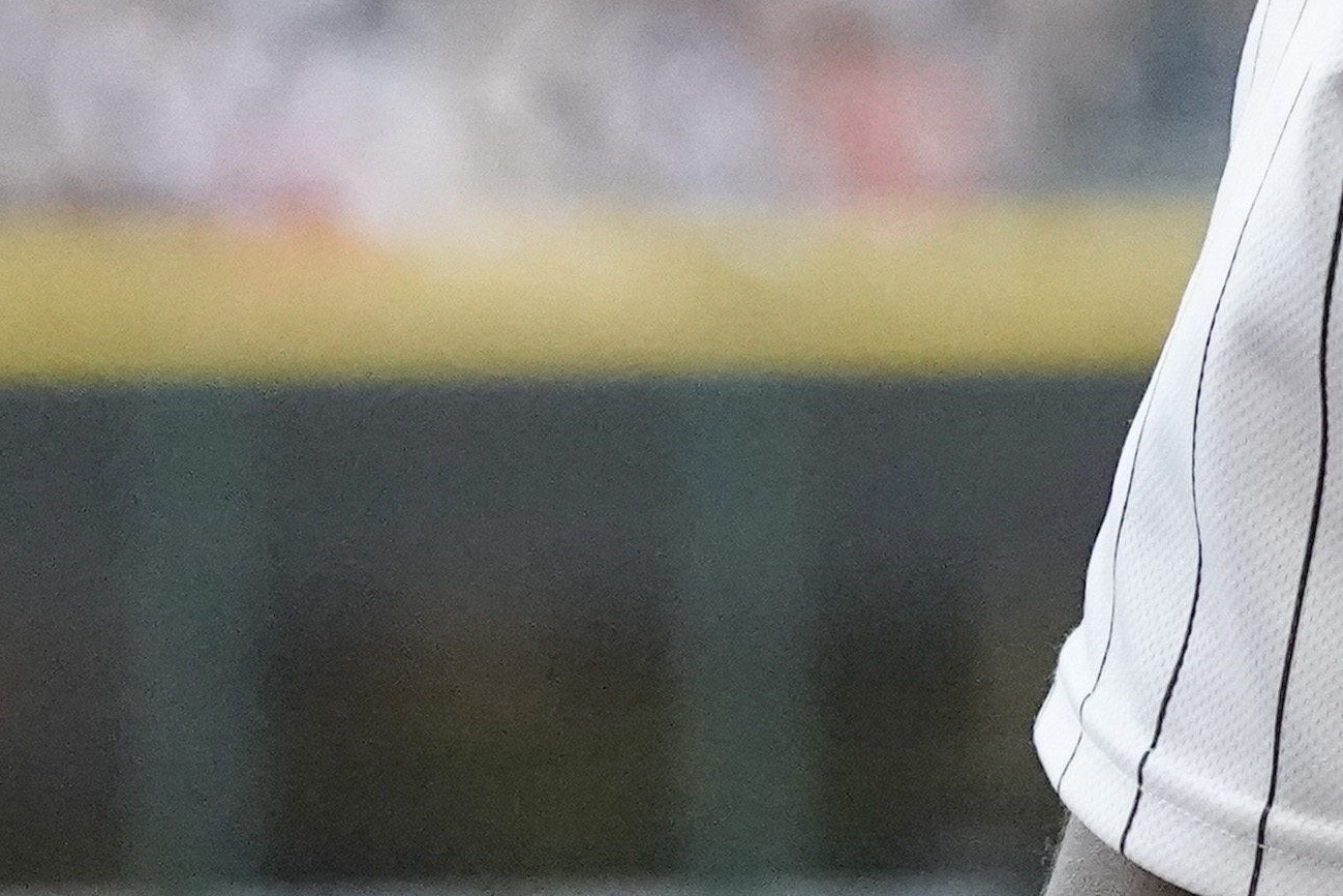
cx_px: 2541
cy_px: -453
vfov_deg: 1.5
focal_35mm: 924
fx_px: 34468
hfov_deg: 2.2
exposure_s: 1/2000
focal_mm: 200
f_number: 5.6
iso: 8000
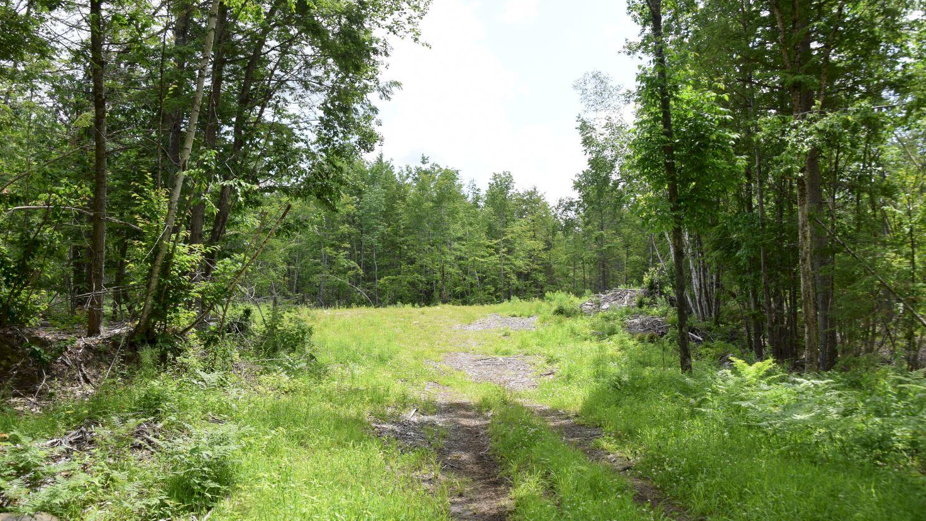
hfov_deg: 61.0
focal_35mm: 32
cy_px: 290
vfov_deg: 36.6
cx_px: 463
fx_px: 786
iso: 200
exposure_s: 1/250
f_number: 8
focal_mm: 20
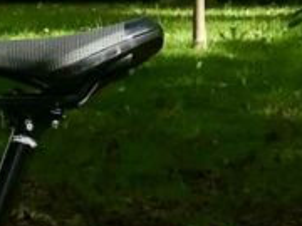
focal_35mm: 187
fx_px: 1631
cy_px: 574
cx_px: -193
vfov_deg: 7.4
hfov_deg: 10.1
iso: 20
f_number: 1.8
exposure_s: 1/1473
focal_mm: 4
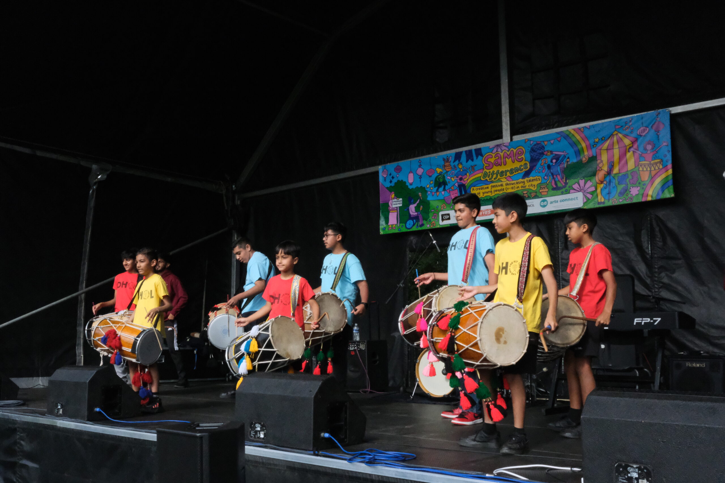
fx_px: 705
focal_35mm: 35
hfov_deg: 54.4
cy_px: 242
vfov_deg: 37.9
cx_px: 362
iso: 12800
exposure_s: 1/1600
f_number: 20
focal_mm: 23.5
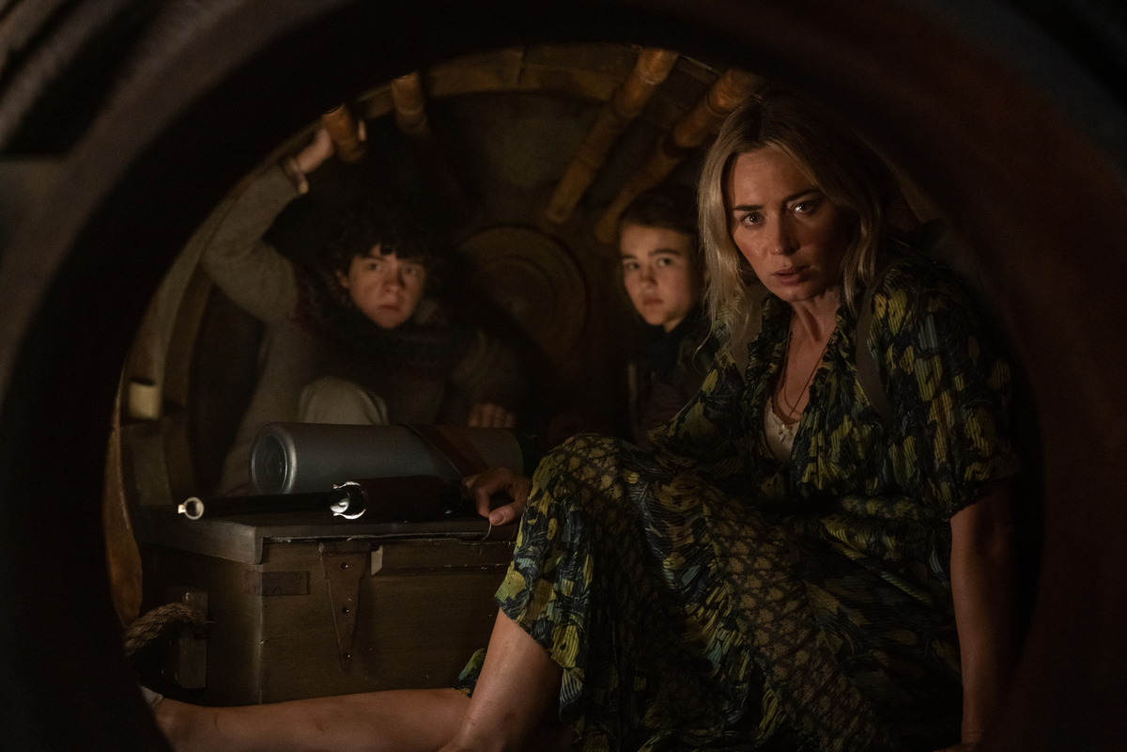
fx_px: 2661
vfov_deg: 16.1
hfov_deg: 23.9
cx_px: 564
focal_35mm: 85
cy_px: 376
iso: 3200
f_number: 4
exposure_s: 1/160
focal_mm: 85
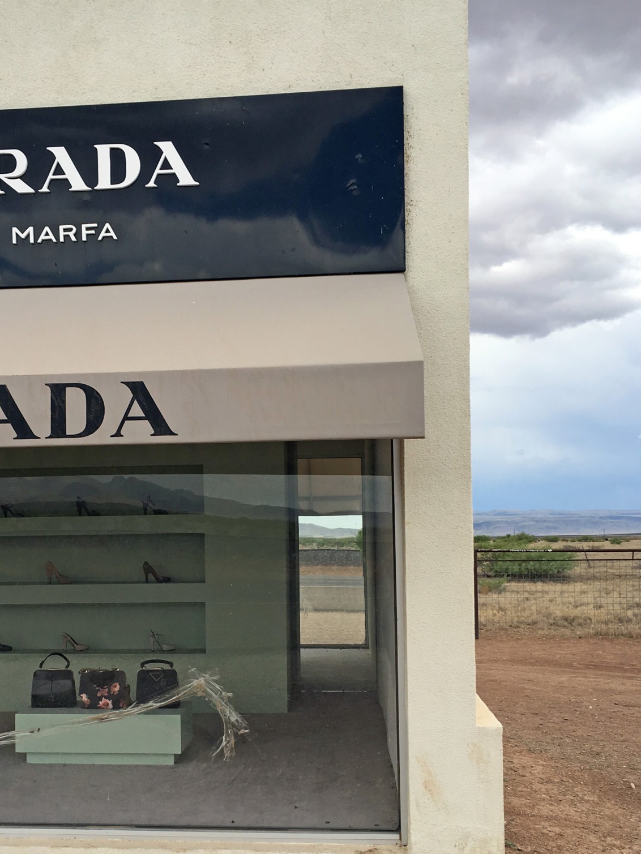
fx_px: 1012
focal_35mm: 41
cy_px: 539
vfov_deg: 45.3
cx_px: 223
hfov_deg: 34.9
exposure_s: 1/894
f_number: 2.2
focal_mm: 4.15
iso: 25
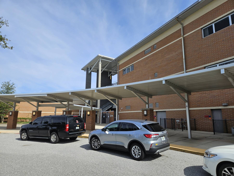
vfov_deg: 58.9
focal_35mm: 23
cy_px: 88
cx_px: 117
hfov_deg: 73.9
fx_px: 155
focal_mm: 5.4
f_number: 1.8
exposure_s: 1/1994
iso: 25
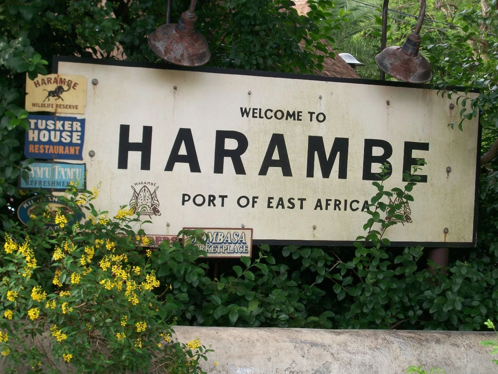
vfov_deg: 17.6
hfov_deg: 23.3
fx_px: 1208
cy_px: 187
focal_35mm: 84
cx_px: 249
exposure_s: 1/80
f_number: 5.1
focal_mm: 15.1
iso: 80
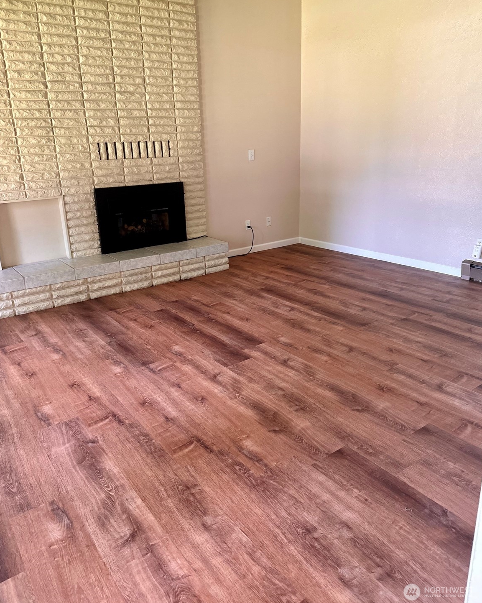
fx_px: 464
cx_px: 235
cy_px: 277
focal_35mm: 26
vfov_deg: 65.9
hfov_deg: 54.9
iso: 250
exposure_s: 1/60
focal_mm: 6.86
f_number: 1.78
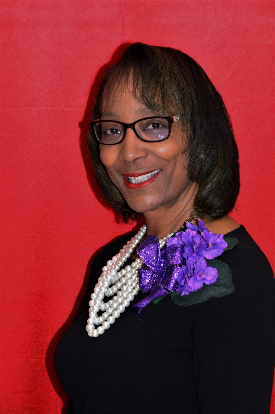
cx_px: 138
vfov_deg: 13.1
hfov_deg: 8.7
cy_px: 207
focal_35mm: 158
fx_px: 1808
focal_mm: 105
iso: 1800
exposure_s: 1/160
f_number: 8
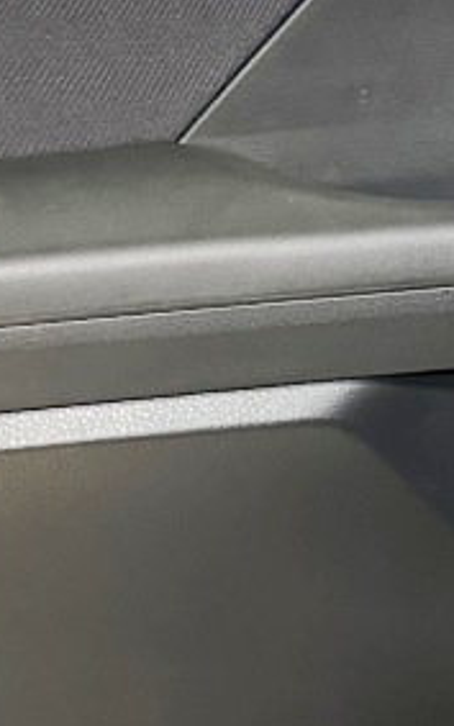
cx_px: 498
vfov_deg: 22.0
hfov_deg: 13.9
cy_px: 80
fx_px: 1820
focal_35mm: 92
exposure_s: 1/40
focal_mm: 6.86
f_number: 1.78
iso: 640
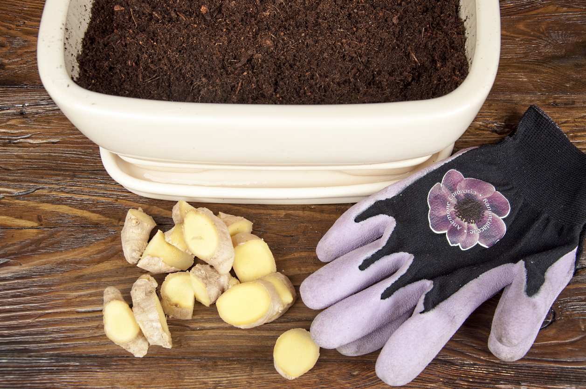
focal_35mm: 45
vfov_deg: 29.8
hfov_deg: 43.6
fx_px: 732
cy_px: 194
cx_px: 293
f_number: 11
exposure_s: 1/80
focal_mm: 30
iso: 200
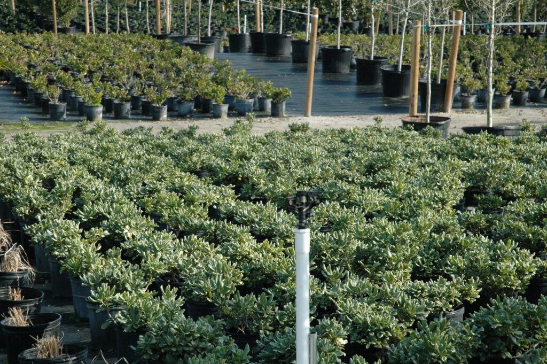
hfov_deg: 21.9
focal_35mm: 93
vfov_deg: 14.7
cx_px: 274
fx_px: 1412
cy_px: 182
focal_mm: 62
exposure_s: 1/320
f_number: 9
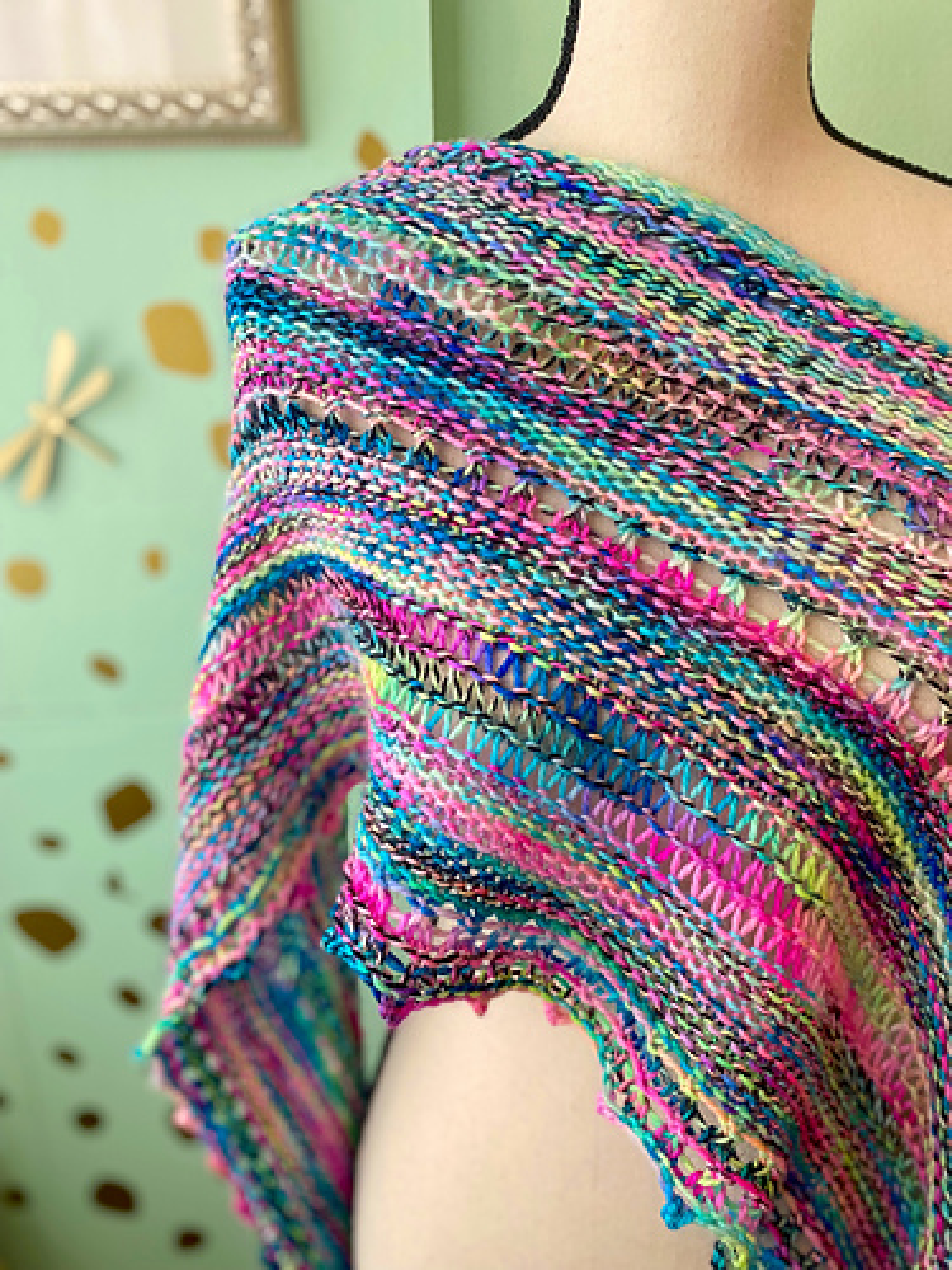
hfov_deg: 53.1
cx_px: 476
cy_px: 635
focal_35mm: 26
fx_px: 953
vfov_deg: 67.3
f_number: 1.8
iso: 125
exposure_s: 1/60
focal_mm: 4.25
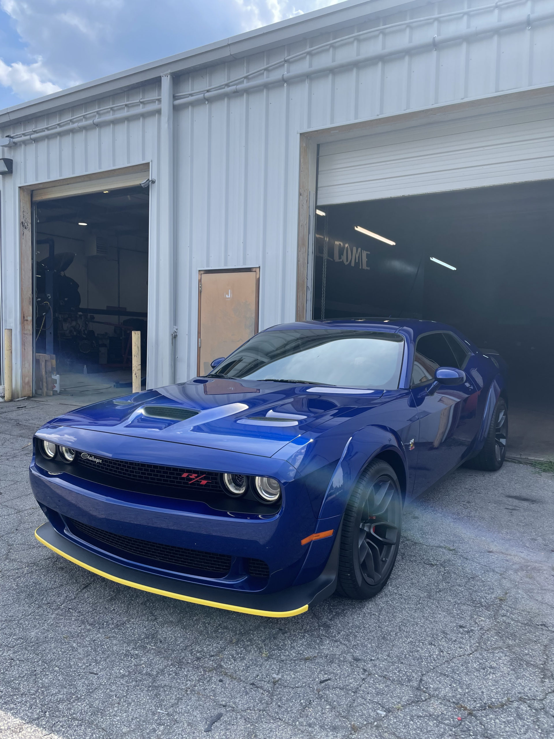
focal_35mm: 26
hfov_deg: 53.1
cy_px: 370
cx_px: 277
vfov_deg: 67.3
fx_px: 555
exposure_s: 1/1233
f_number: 1.6
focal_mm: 4.2
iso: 32
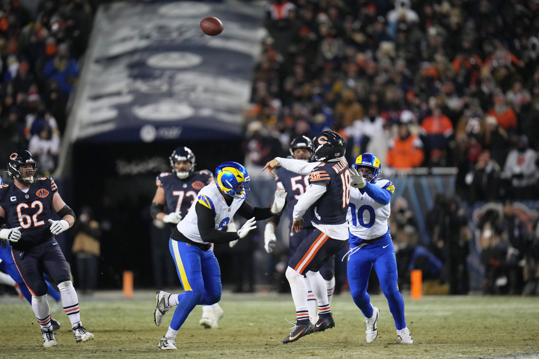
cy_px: 180
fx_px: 5989
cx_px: 270
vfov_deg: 3.4
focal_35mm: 400
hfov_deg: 5.2
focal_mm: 400
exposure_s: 1/2500
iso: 4000
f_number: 2.8
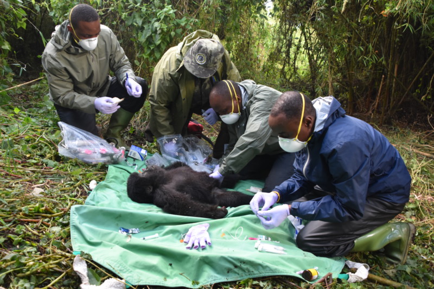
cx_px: 217
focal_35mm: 32
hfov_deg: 59.5
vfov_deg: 41.7
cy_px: 144
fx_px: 380
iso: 800
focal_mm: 21
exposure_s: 1/80
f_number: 4.5
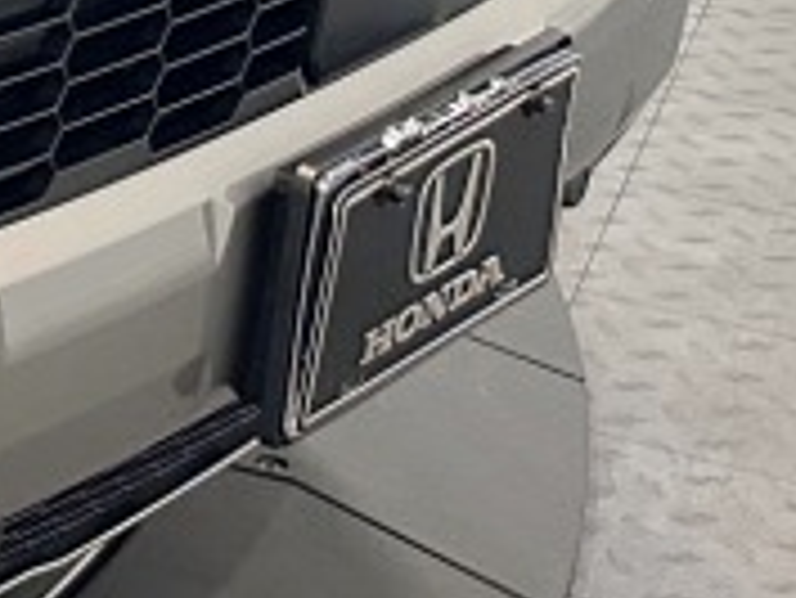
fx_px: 3198
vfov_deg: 10.3
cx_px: -1138
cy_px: -328
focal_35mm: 139
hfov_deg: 11.6
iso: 500
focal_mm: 6.86
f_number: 1.78
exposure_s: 1/60
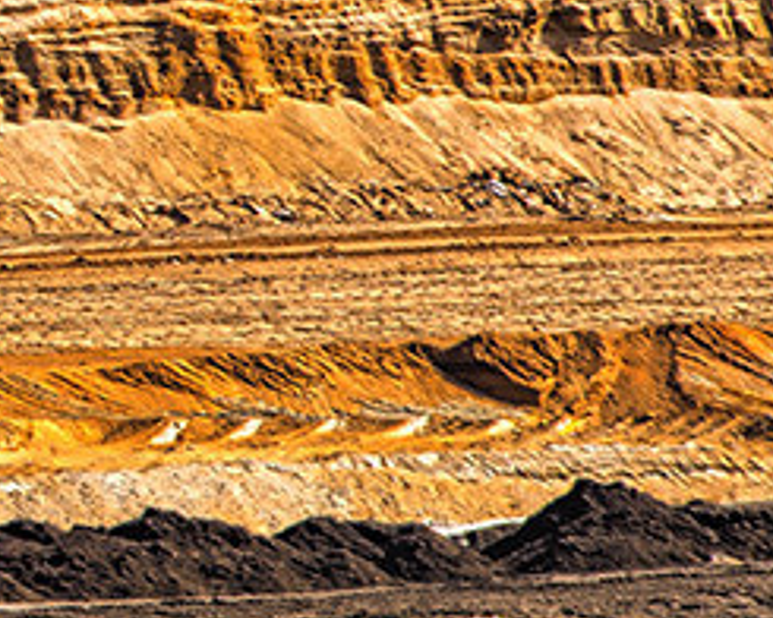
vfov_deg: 1.3
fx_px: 28048
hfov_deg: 1.6
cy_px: -259
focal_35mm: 1226
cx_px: -1587
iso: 100
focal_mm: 200
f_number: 8
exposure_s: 1/100
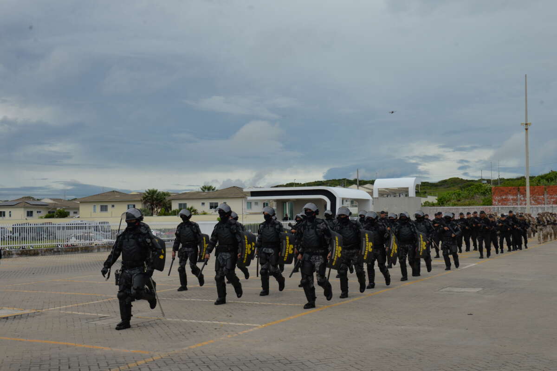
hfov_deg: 43.6
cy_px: 186
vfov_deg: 29.9
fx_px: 696
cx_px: 278
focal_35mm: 45
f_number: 8
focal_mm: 45
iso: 100
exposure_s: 1/250
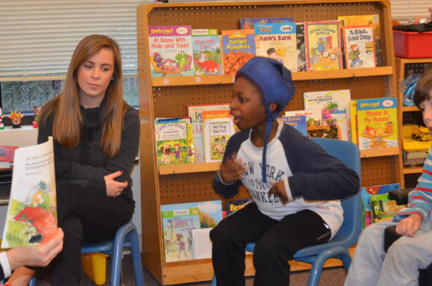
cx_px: 153
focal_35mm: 77
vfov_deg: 17.6
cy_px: 118
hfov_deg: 26.3
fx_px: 922
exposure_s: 1/60
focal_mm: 30
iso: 1600
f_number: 5.6
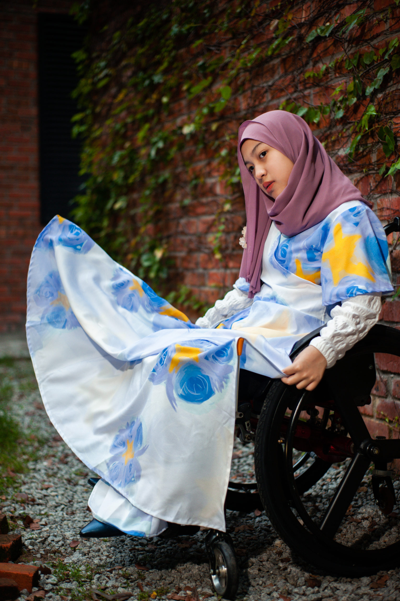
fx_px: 850
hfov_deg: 26.5
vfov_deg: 38.9
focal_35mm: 51
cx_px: 200
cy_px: 300
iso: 800
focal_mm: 50
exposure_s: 1/250
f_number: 2.8
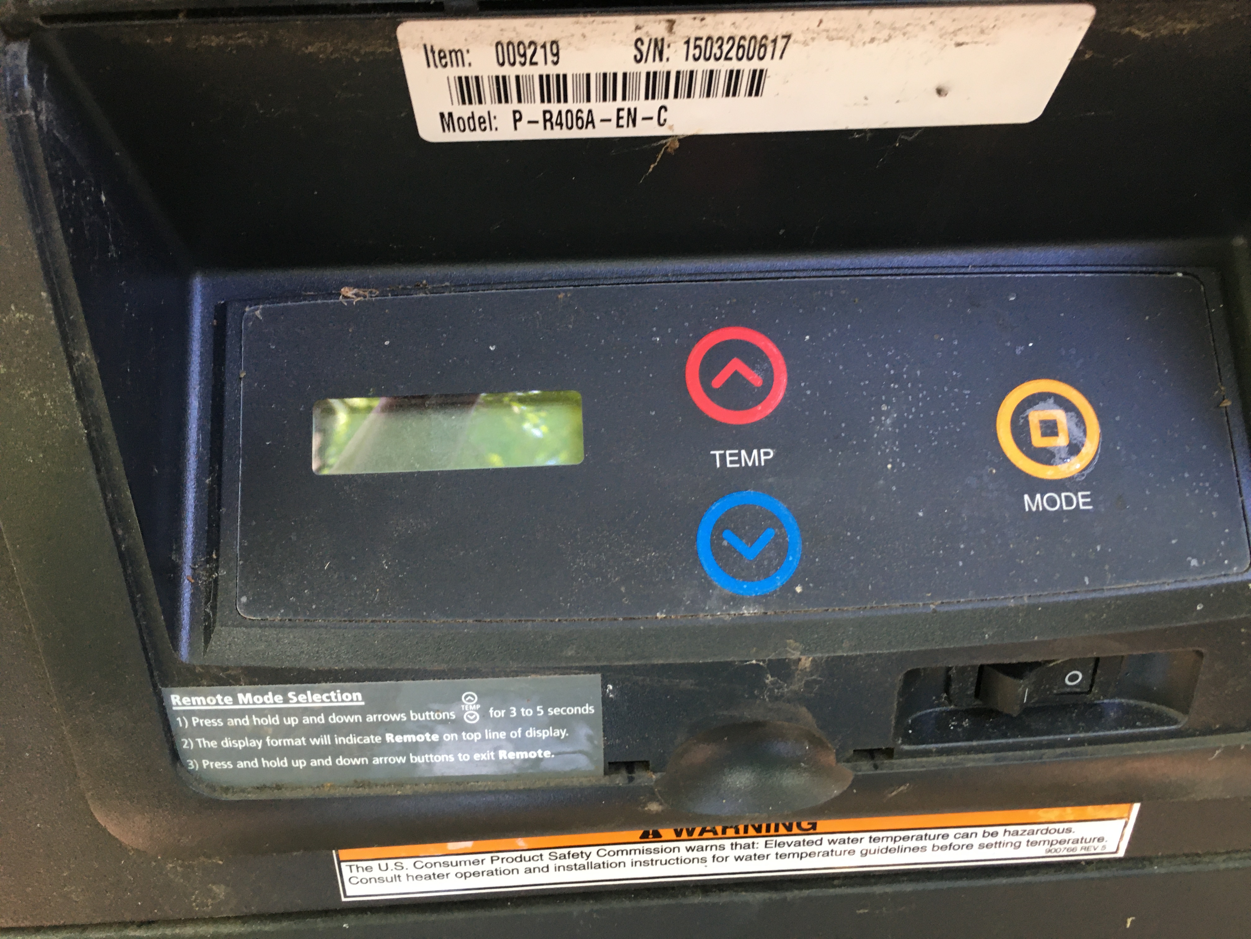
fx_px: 1048
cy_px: 470
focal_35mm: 29
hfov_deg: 61.7
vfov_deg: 48.2
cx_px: 626
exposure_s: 1/30
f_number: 2.2
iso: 100
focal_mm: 4.15
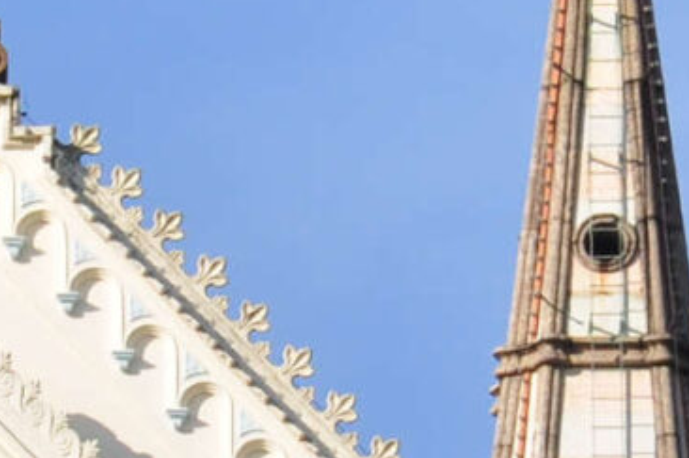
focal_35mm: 1029
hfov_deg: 2.0
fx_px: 19668
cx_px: -130
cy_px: 706
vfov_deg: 1.3
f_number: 10
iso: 200
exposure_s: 1/400
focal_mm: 98
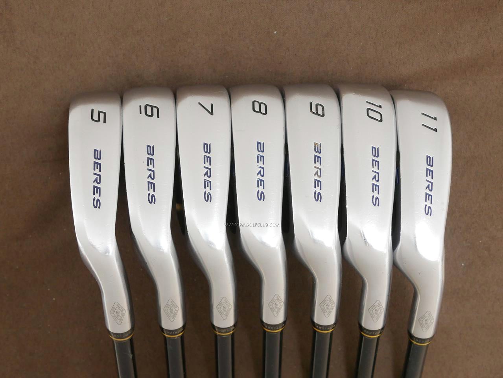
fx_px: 727
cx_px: 252
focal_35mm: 50
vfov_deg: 29.1
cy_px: 189
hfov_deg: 38.2
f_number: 4.5
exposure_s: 1/25
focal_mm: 25
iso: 1600
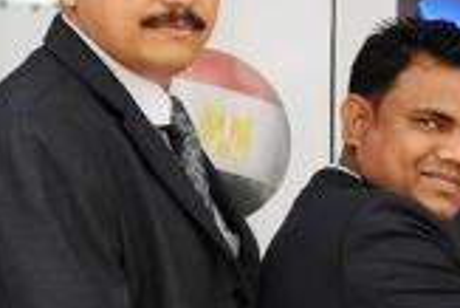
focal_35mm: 188
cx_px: 711
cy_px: 233
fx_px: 2404
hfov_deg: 10.5
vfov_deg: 7.3
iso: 500
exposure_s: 1/250
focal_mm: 32
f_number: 10
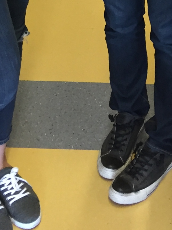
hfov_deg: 13.3
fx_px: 735
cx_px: 133
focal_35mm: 111
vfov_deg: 15.1
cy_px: -196
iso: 100
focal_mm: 4.15
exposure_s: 1/30
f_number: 2.2
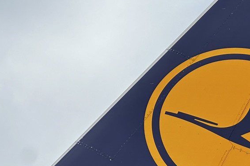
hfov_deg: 14.0
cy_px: 155
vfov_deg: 9.4
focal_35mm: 145
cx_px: 216
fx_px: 1007
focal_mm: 9
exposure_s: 1/567
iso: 32
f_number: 2.8
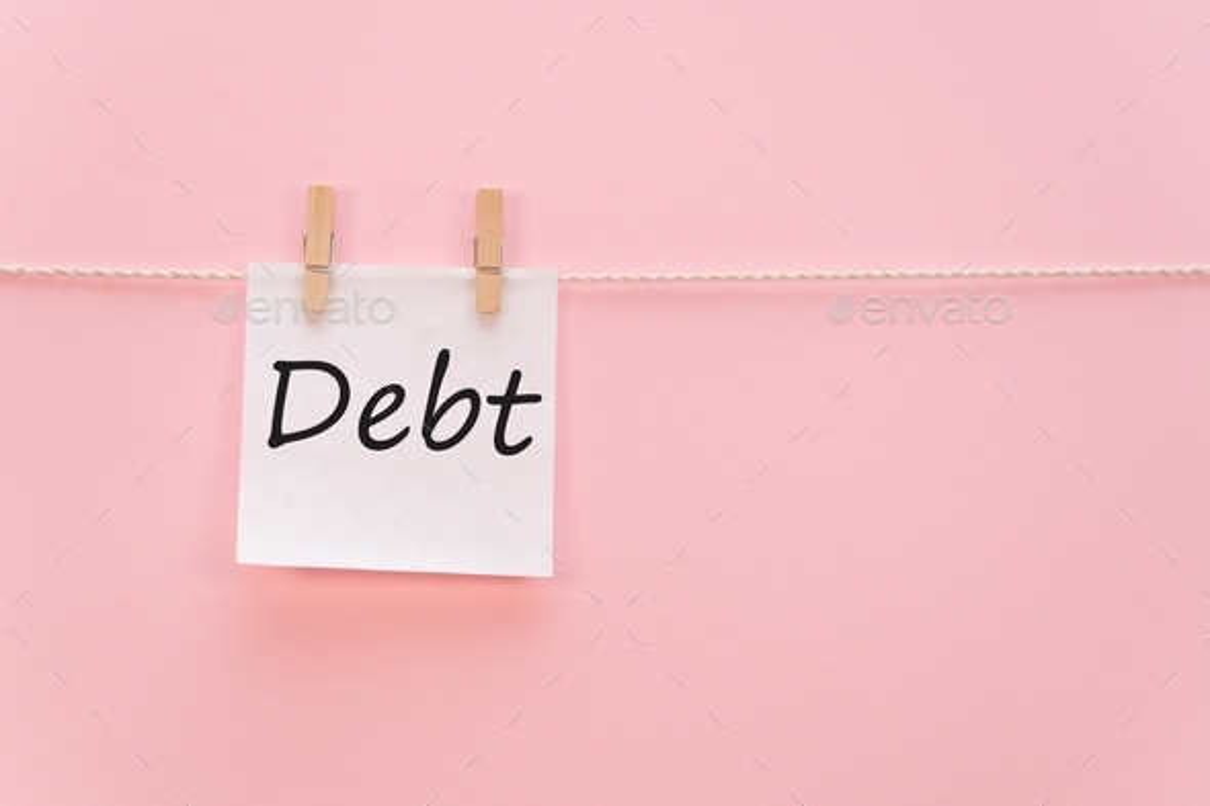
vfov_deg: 18.2
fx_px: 2520
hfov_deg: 27.0
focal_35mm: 75
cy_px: 403
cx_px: 605
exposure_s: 1/160
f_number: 6.3
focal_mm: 75
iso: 125
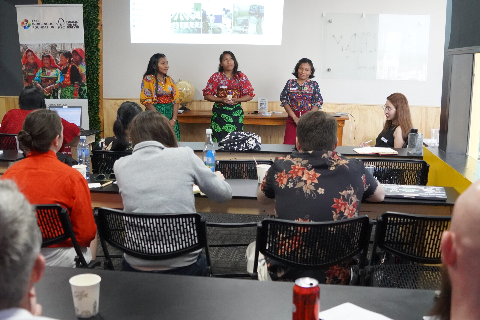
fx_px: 560
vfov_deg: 31.9
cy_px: 160
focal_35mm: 42
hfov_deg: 46.4
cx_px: 240
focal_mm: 28
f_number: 4
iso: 6400
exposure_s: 1/160
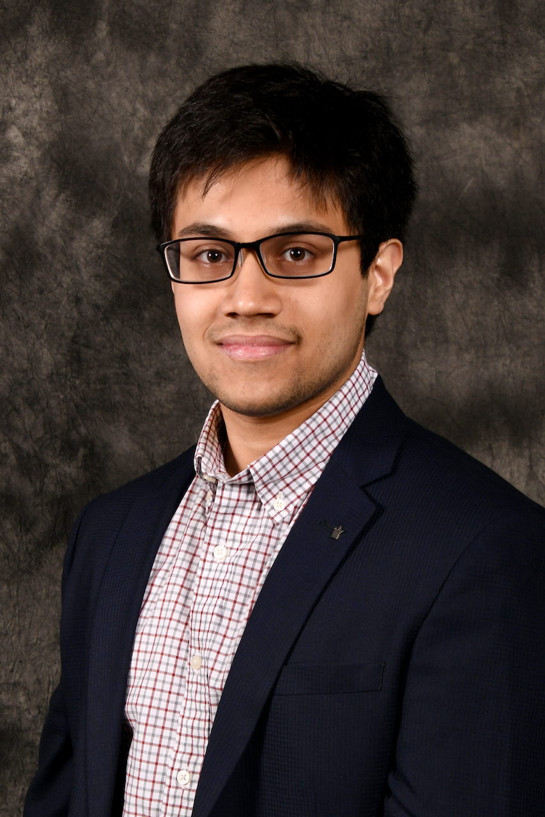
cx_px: 272
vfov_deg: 19.5
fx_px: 2385
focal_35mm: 105
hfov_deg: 13.0
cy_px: 408
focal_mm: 70
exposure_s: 1/250
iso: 400
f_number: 9
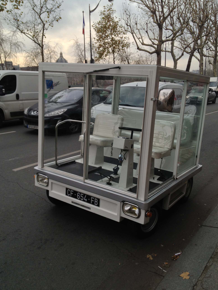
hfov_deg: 39.7
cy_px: 146
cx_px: 110
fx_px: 302
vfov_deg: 51.3
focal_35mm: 36
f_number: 2.4
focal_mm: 4.28
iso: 50
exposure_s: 1/242
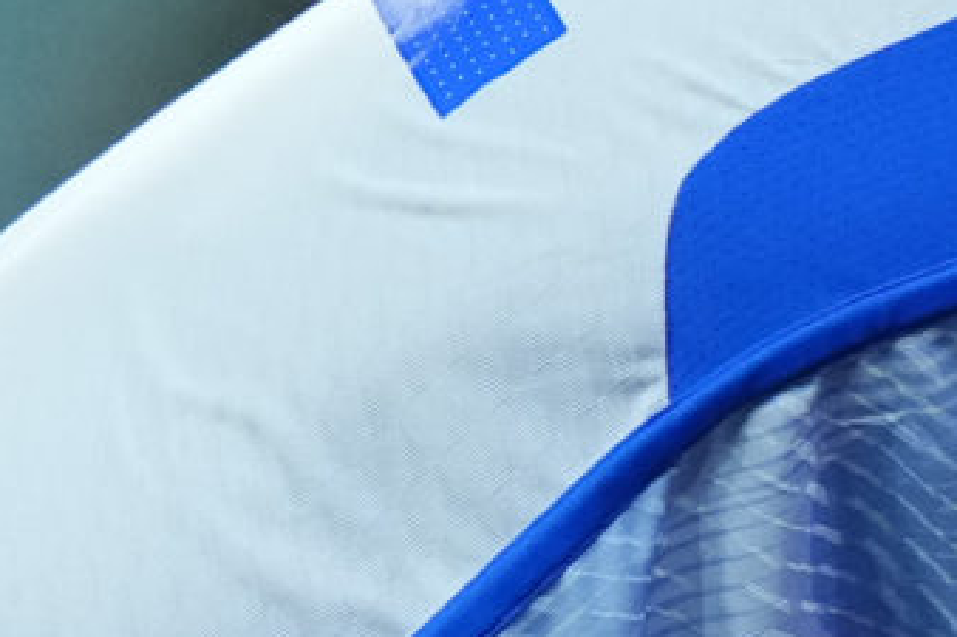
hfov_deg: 0.9
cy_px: 645
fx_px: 60445
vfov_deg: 0.6
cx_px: 1263
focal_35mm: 2275
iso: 2500
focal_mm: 400
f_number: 3.2
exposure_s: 1/1600
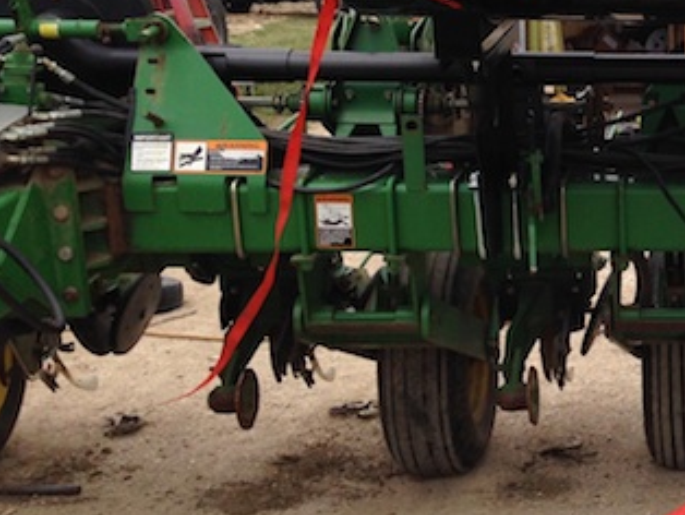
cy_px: 161
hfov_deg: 21.3
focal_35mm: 84
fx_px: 1664
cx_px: 860
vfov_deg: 17.5
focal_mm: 4.12
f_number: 2.4
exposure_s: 1/713
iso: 50
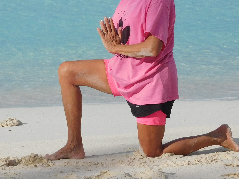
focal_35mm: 167
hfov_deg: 11.8
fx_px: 1153
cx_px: 137
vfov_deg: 8.9
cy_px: 29
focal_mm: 14.3
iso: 125
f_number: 9.2
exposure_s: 1/500
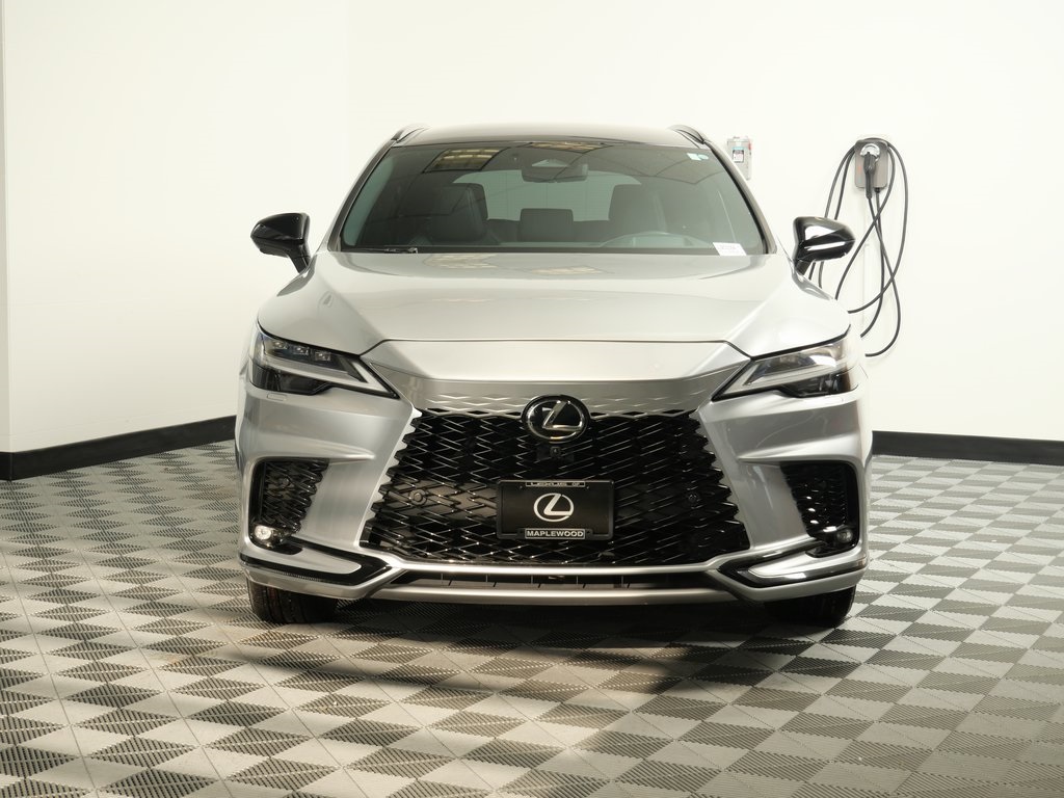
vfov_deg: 24.4
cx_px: 532
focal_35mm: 60
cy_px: 399
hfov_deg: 32.2
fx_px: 1844
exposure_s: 1/200
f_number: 4.9
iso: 250
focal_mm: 30
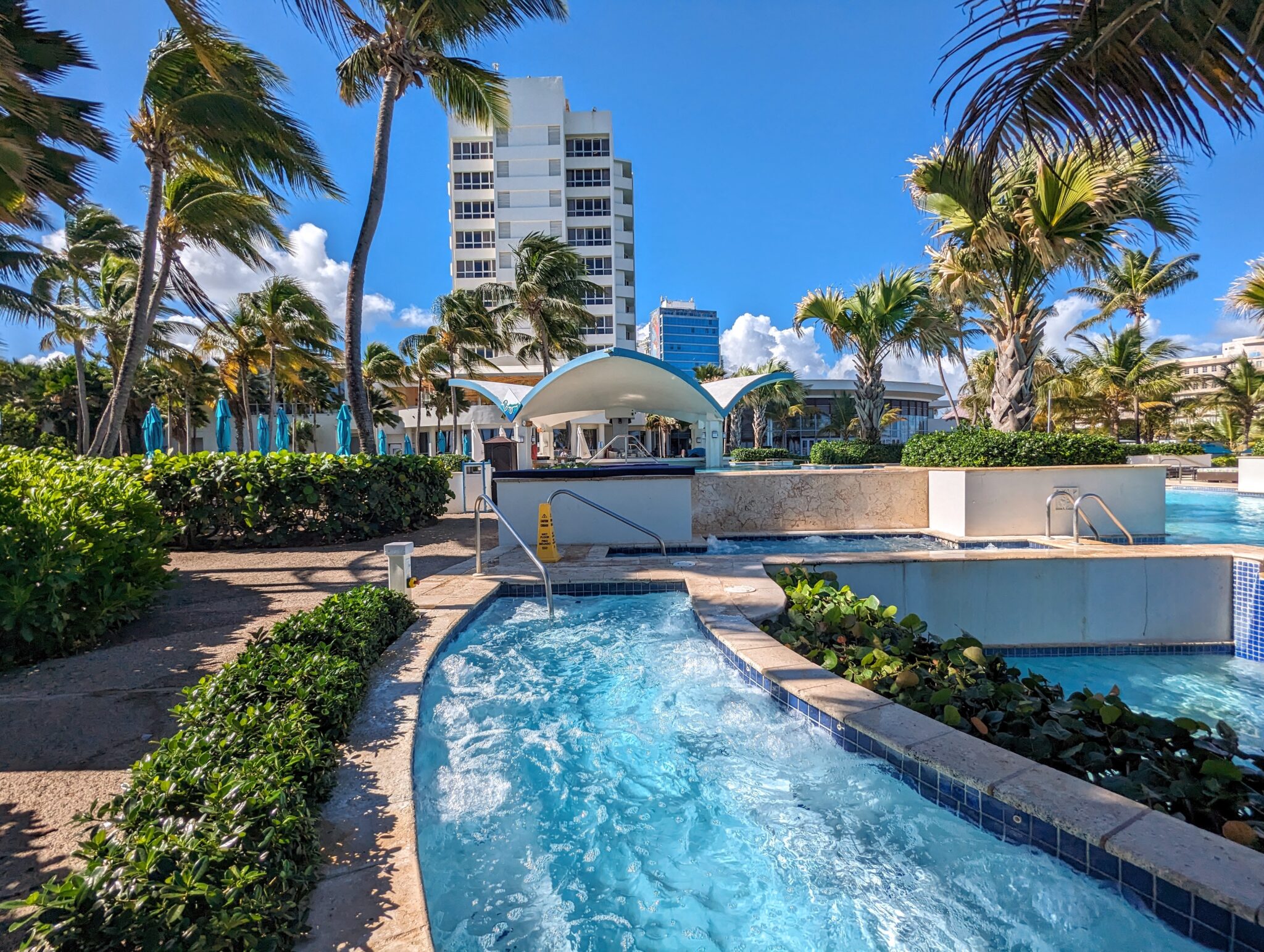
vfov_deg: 78.2
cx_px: 632
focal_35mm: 16
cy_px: 476
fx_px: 585
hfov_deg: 94.4
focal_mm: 2.35
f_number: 2.2
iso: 46
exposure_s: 1/2584
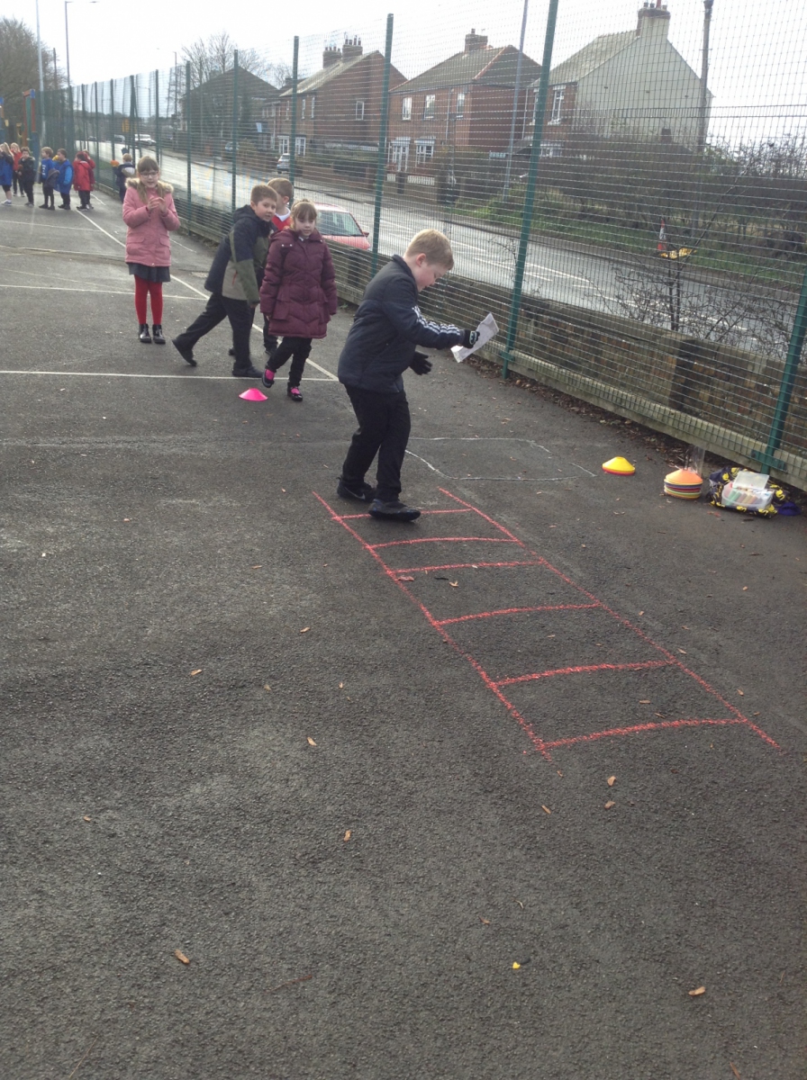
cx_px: 404
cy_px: 540
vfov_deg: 55.4
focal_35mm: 33
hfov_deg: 42.8
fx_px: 1029
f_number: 2.4
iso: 32
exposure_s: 1/120
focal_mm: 3.3
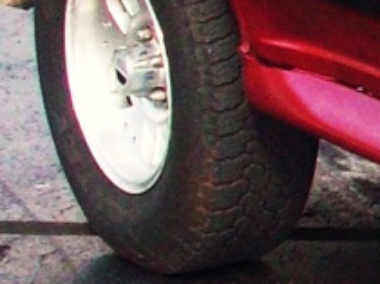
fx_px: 3092
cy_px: 2
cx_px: 1267
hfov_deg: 6.3
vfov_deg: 5.2
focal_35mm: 282
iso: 80
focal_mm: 6.2
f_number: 2.8
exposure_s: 1/277
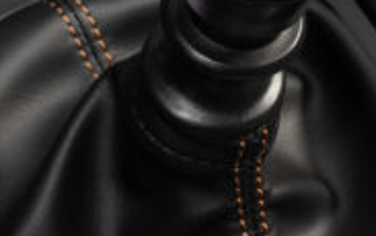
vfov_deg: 7.4
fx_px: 1827
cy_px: 69
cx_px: 183
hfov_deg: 11.8
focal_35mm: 178
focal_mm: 32
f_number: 11
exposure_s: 3
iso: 64
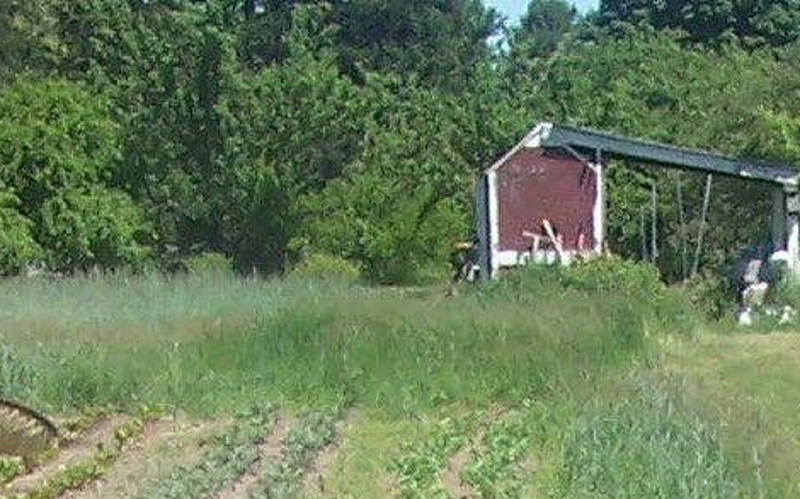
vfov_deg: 5.6
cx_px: 1151
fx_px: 4815
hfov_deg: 9.3
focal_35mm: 221
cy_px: 1427
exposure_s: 1/500
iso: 80
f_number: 4
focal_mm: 6.3
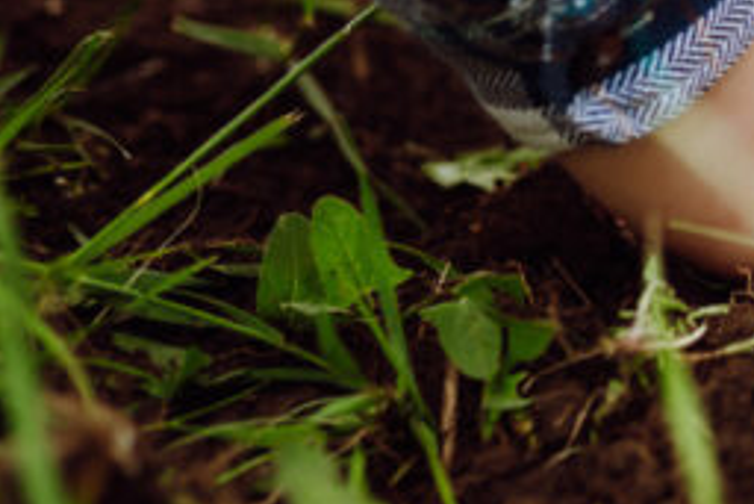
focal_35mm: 140
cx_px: 1340
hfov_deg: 13.3
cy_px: -340
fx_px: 2934
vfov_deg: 9.4
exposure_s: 1/2000
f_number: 2
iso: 320
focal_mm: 35
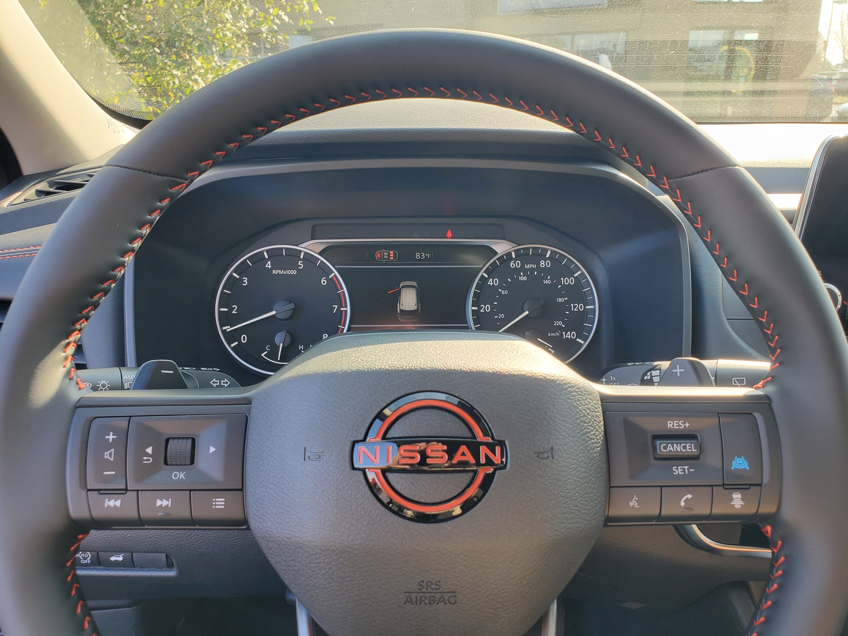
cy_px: 318
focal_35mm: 26
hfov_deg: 67.3
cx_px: 424
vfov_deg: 53.1
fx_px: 637
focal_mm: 4.3
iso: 80
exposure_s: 1/120
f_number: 2.4
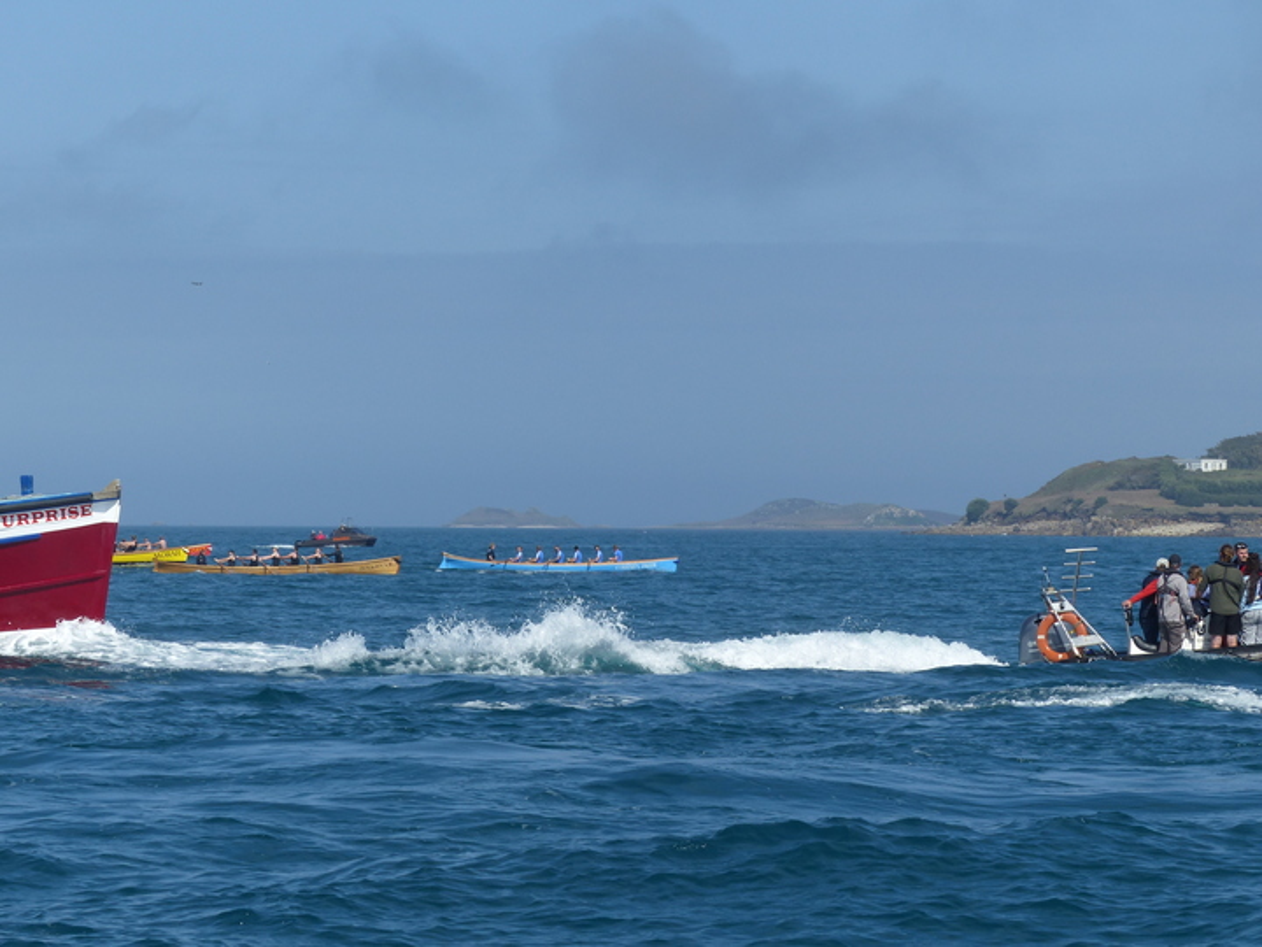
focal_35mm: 147
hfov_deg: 13.4
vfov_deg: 10.1
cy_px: 474
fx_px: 5359
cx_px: 631
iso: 100
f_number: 4
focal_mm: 26.5
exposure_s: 1/1300
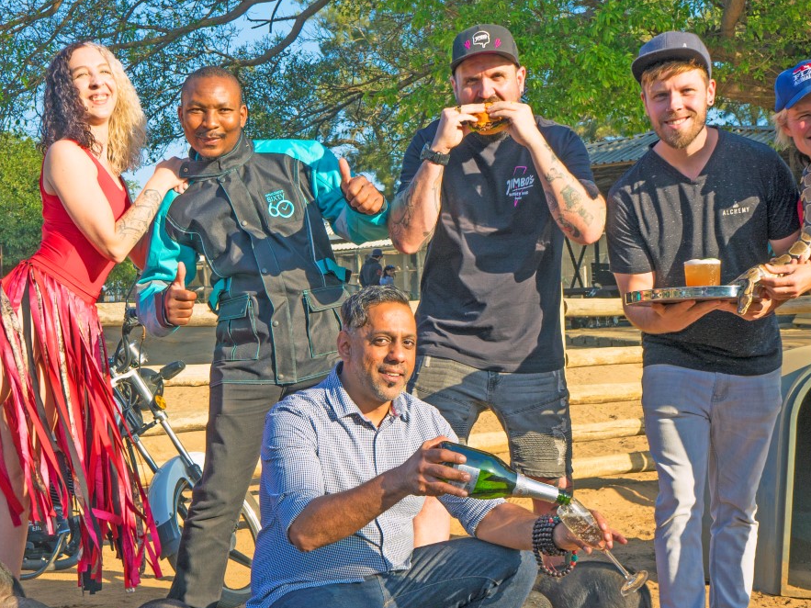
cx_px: 402
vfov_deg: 24.4
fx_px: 1406
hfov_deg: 32.2
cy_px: 354
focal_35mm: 60
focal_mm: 34
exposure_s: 1/100
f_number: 9
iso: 100
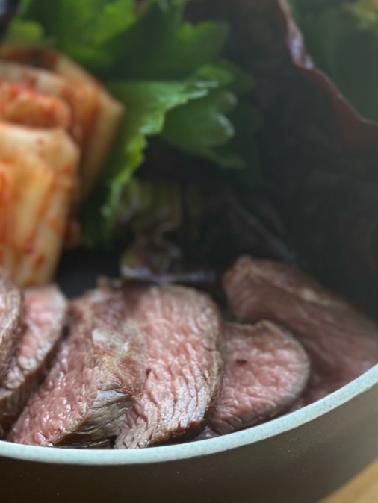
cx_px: 361
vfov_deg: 24.5
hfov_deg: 18.3
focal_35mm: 79
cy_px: 348
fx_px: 1149
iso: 32
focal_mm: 5.7
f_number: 1.5
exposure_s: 1/135
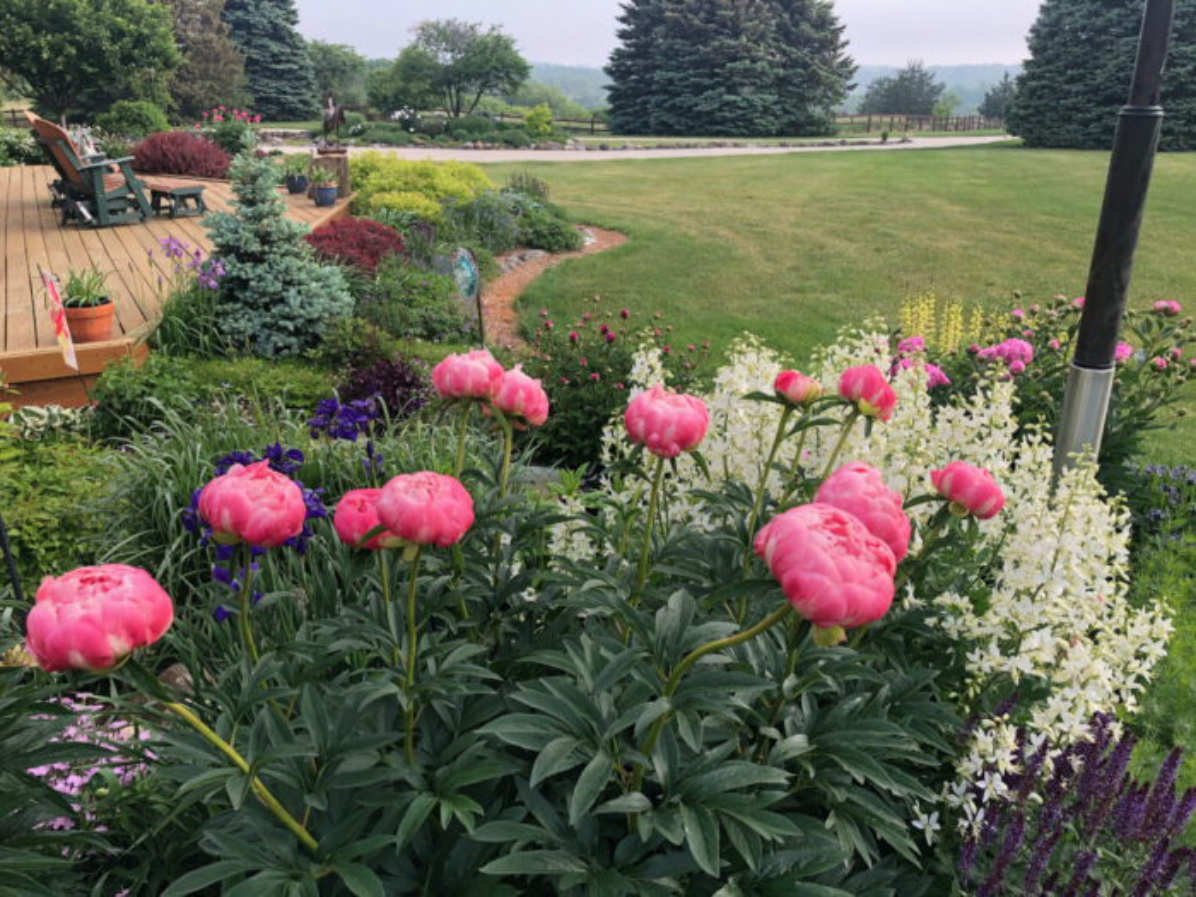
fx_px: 967
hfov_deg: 63.4
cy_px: 448
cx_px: 598
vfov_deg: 49.7
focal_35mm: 28
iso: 20
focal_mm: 4
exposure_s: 1/381
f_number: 1.8
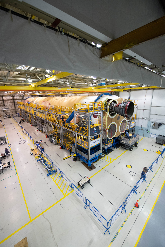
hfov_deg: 81.2
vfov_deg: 104.3
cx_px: 82
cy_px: 124
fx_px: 96
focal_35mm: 14
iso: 2500
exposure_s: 1/125
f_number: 5
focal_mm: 14
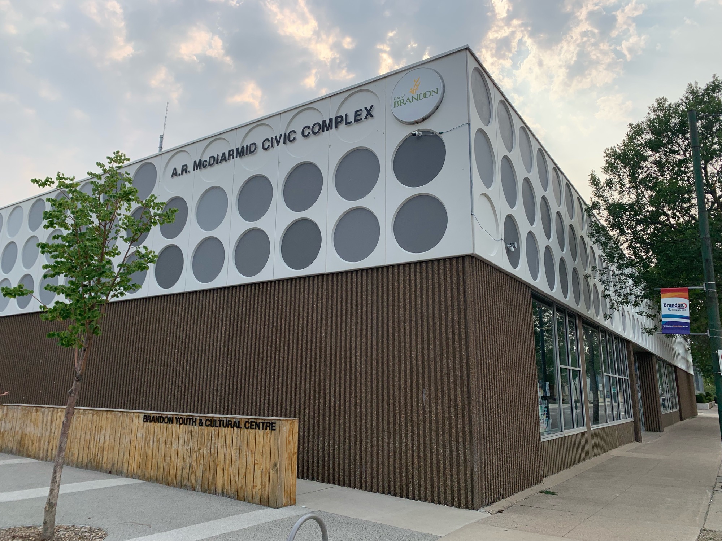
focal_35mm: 26
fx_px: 542
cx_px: 361
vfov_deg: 53.1
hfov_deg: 67.3
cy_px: 270
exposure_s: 1/1661
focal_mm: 4.25
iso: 25
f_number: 1.8
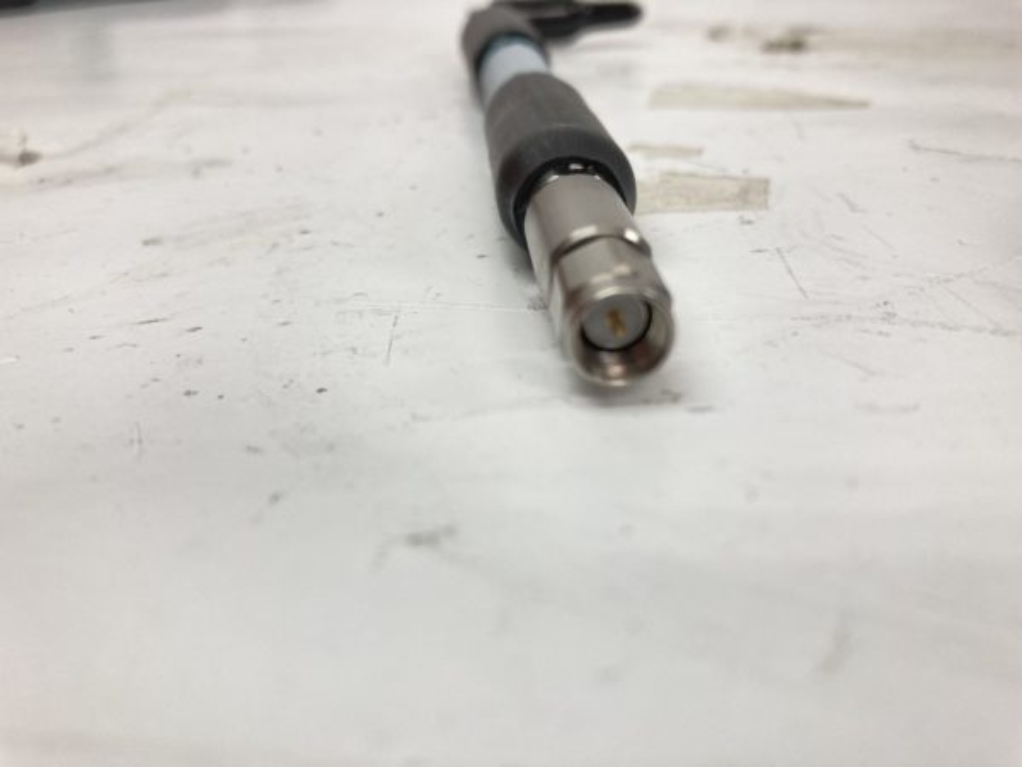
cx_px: 511
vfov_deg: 49.7
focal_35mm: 28
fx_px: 827
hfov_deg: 63.4
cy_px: 384
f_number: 1.8
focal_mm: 3.99
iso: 64
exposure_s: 1/120
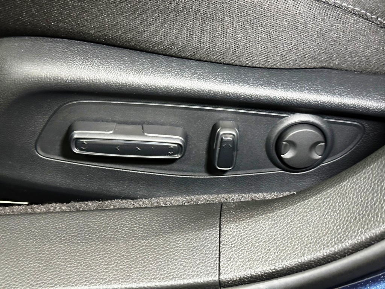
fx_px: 534
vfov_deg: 30.3
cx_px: 192
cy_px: 144
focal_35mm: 48
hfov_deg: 39.7
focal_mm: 6.86
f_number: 1.78
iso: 640
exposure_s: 1/30
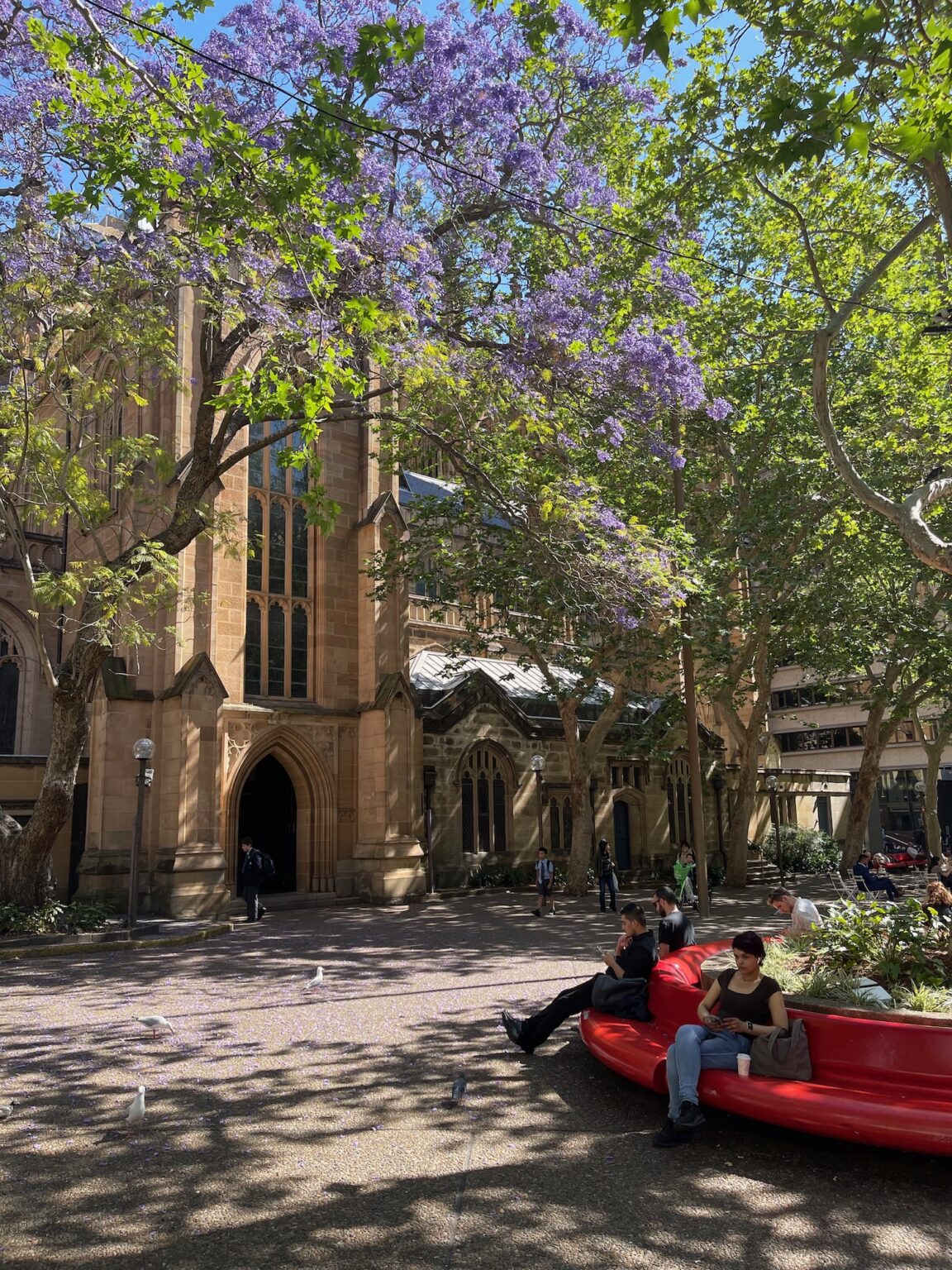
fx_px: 953
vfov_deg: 67.3
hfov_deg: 53.1
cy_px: 635
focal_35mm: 26
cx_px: 476
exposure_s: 1/780
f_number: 1.6
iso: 32
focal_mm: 5.1
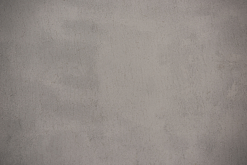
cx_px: 124
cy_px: 82
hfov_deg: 32.4
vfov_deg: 21.9
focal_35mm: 62
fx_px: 426
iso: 200
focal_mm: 62
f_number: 5
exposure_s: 1/200
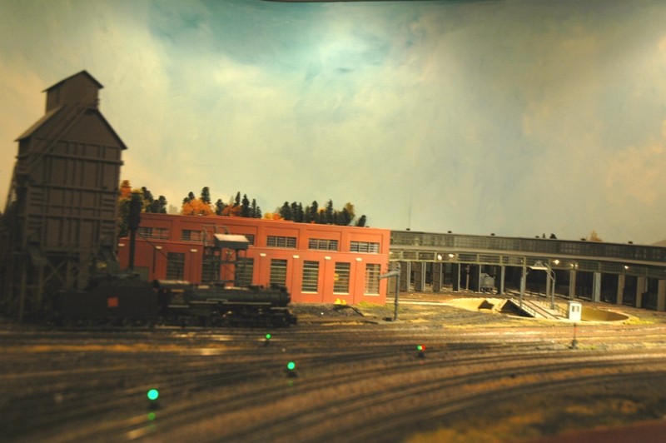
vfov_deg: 33.0
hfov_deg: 48.0
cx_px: 333
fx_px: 749
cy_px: 222
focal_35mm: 40
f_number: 4
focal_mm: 27
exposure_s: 1/6
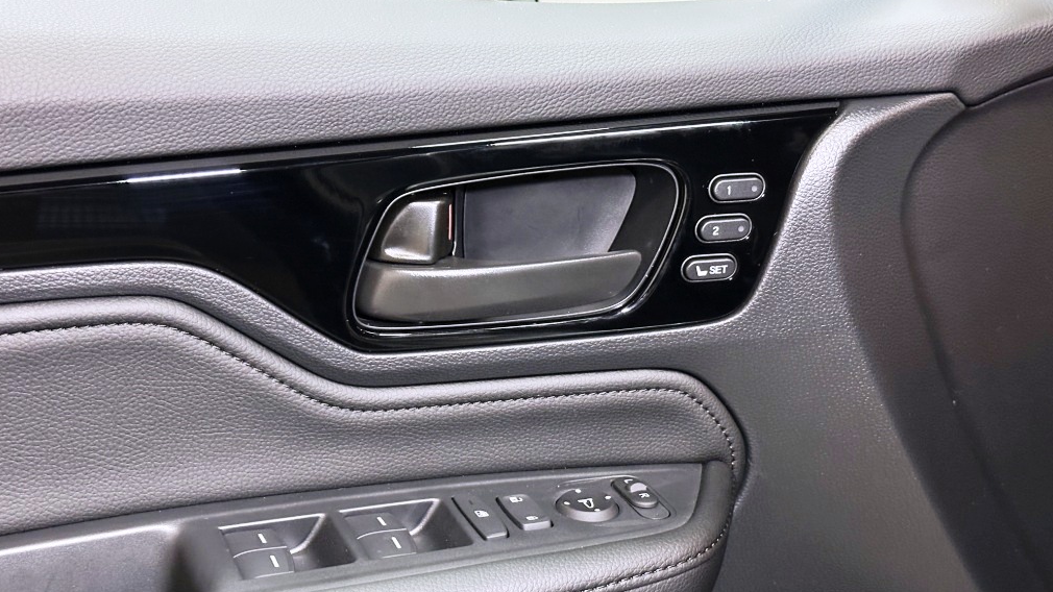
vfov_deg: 22.5
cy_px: 396
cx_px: 526
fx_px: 1480
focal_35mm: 53
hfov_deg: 39.2
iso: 640
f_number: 1.78
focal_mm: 6.86
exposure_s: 1/24
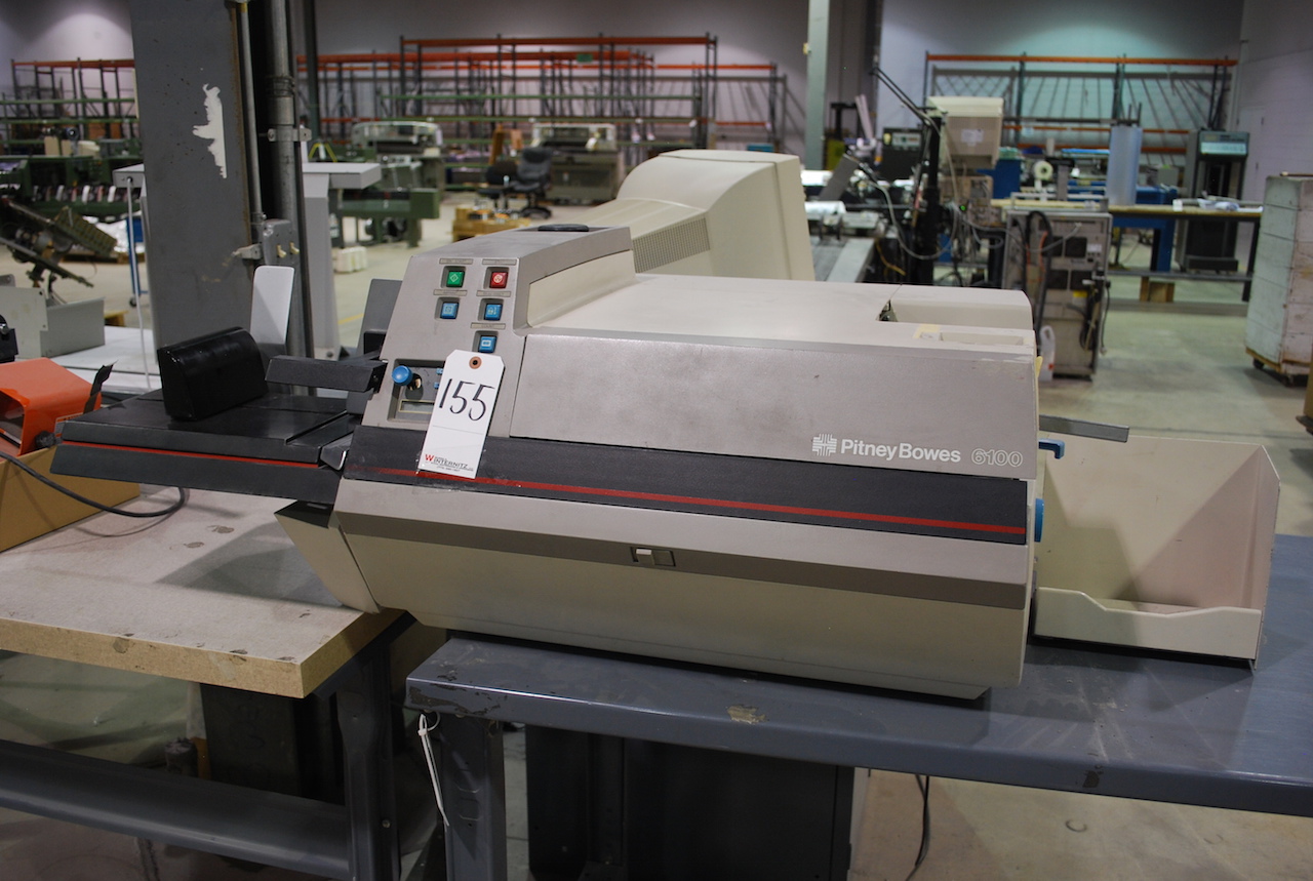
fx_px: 1096
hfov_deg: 61.8
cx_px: 656
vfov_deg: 43.8
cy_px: 440
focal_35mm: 30
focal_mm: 20
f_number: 3.8
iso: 450
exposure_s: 1/30
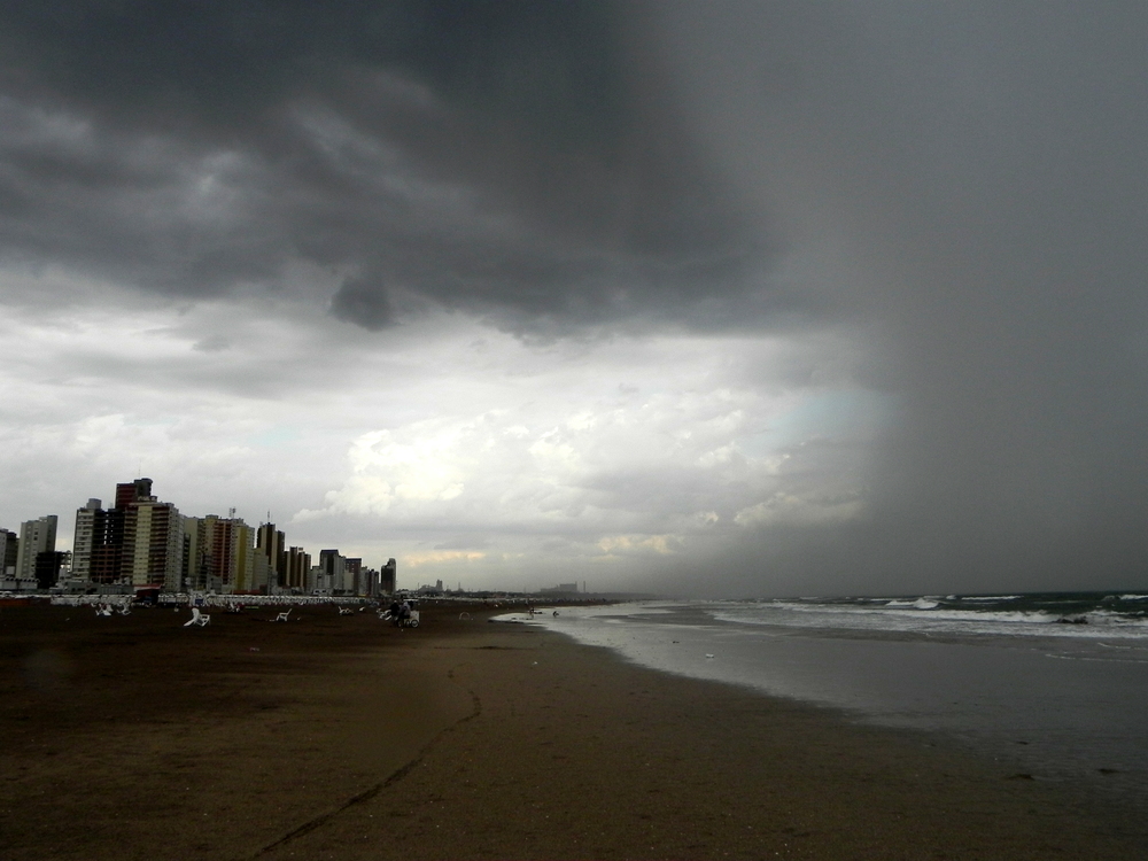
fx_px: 962
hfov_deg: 61.7
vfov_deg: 48.2
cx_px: 574
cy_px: 430
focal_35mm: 29
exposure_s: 1/255
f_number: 5.6
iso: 160
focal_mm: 5.2
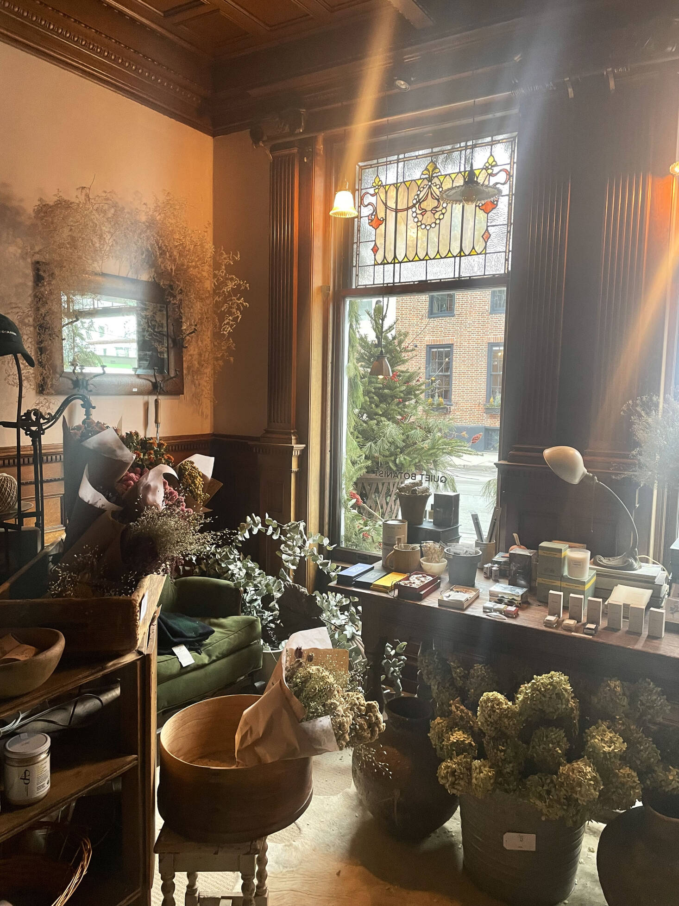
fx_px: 680
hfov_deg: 53.1
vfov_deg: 67.3
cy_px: 453
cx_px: 340
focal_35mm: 26
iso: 160
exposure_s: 1/60
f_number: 1.6
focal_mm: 4.2
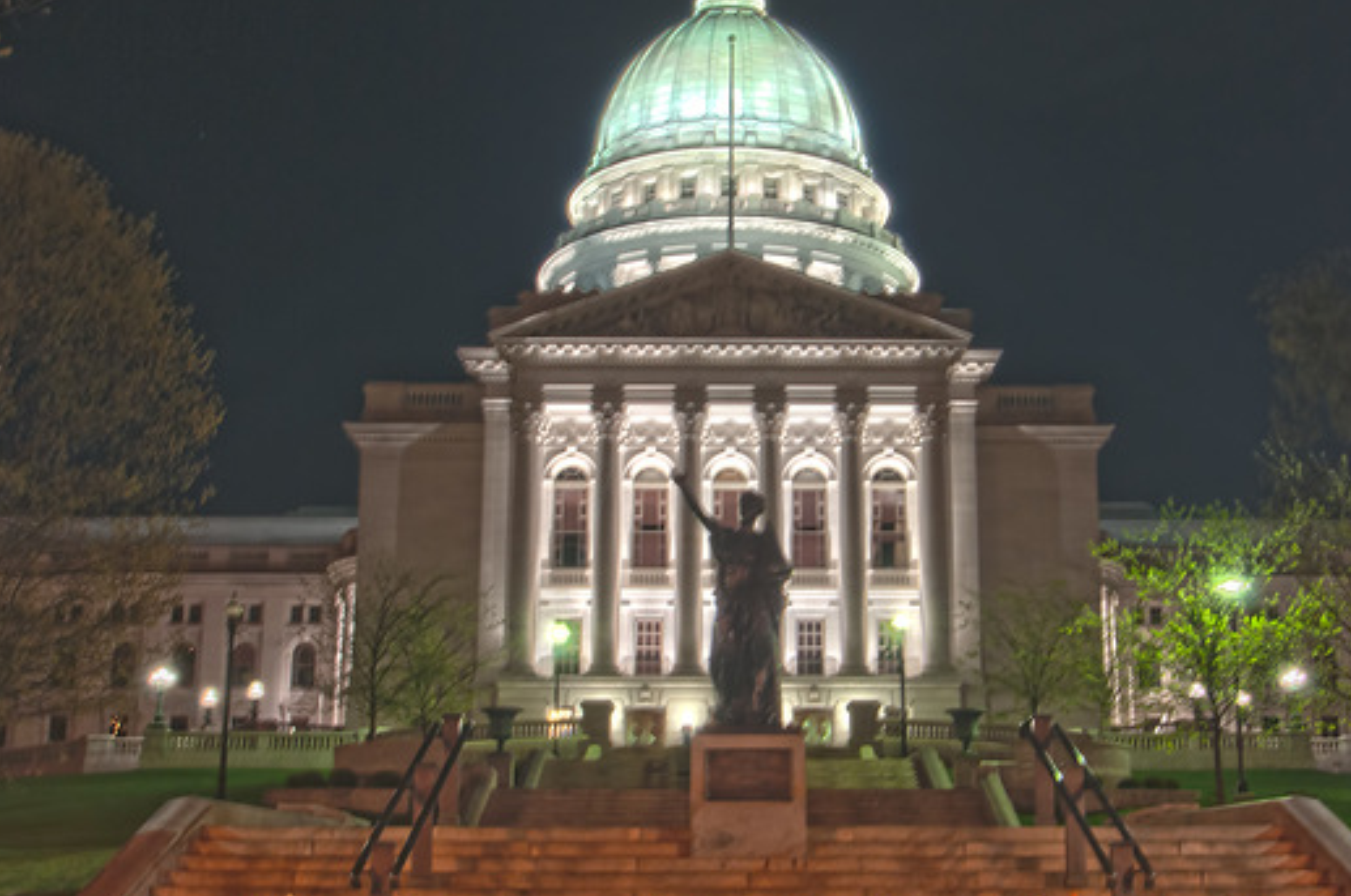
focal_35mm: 49
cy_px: 417
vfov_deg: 27.5
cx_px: 732
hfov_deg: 40.5
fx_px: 1828
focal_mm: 21
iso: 400
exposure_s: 1/1.25
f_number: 11
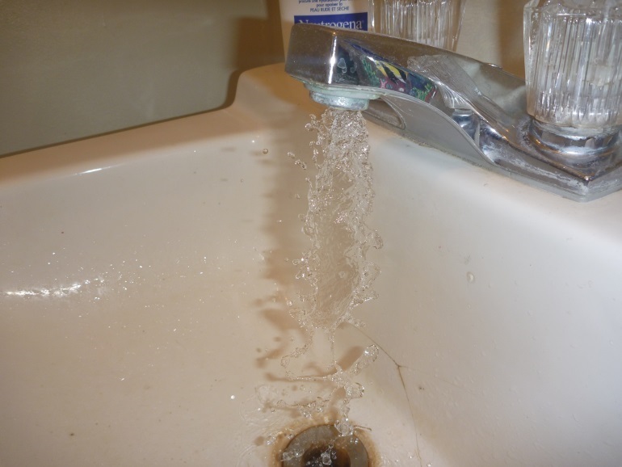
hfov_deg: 63.4
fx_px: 503
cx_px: 311
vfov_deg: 49.8
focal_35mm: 28
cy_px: 234
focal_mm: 4.9
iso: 100
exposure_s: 1/30
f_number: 3.3
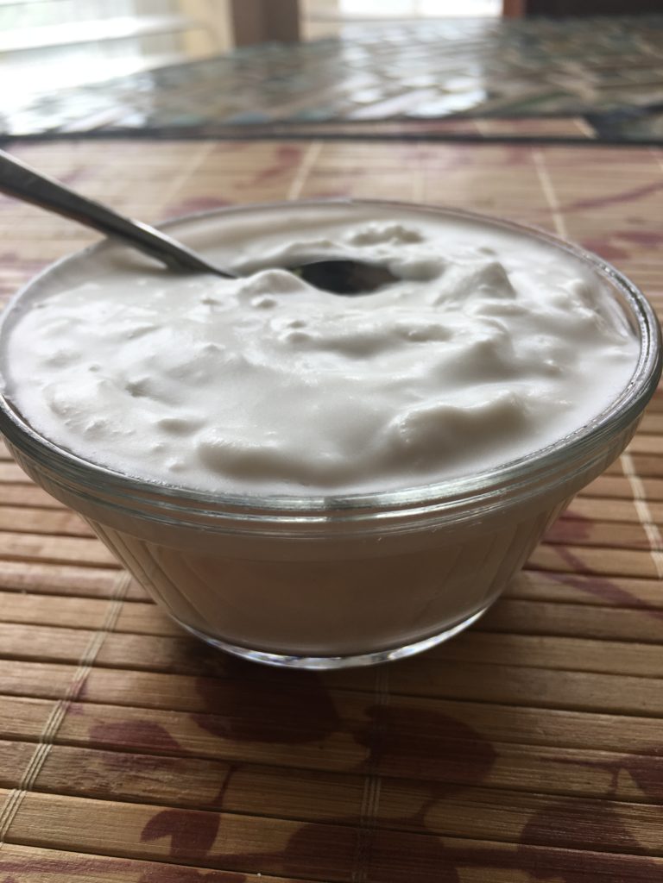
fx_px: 741
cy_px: 442
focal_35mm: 29
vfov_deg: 61.7
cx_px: 332
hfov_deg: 48.2
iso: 25
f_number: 2.2
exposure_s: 1/172
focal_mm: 4.15
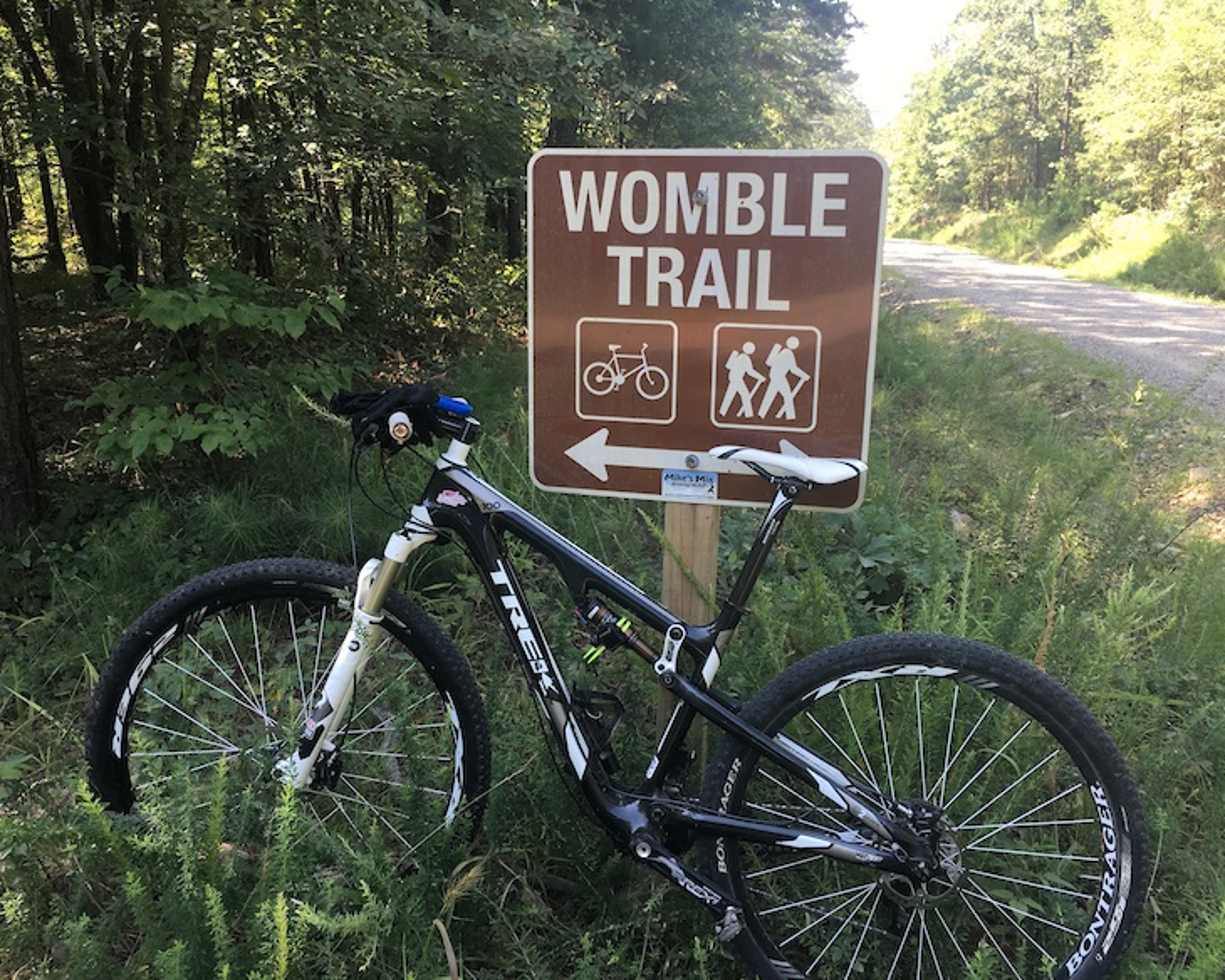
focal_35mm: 31
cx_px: 618
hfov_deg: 57.2
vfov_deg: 47.1
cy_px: 485
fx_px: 1124
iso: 25
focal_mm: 4.15
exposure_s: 1/120
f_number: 2.2
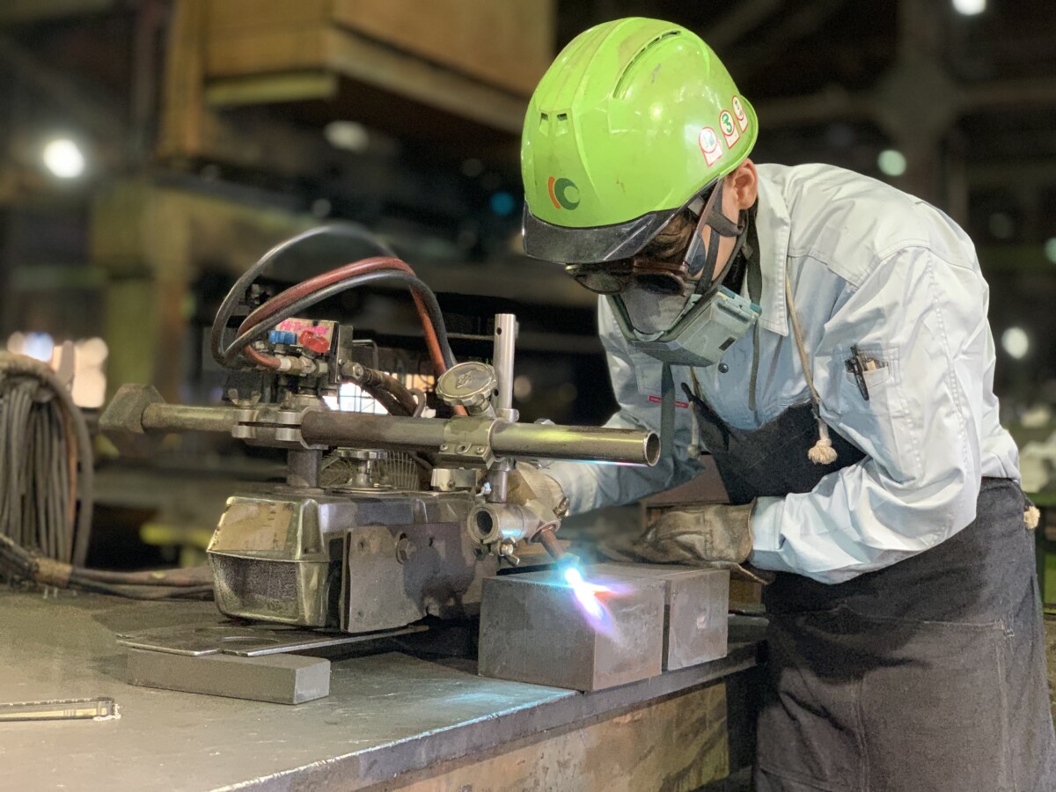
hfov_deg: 36.8
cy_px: 396
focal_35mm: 52
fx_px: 1586
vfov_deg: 28.0
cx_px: 528
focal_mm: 6
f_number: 2.4
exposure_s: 1/60
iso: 400
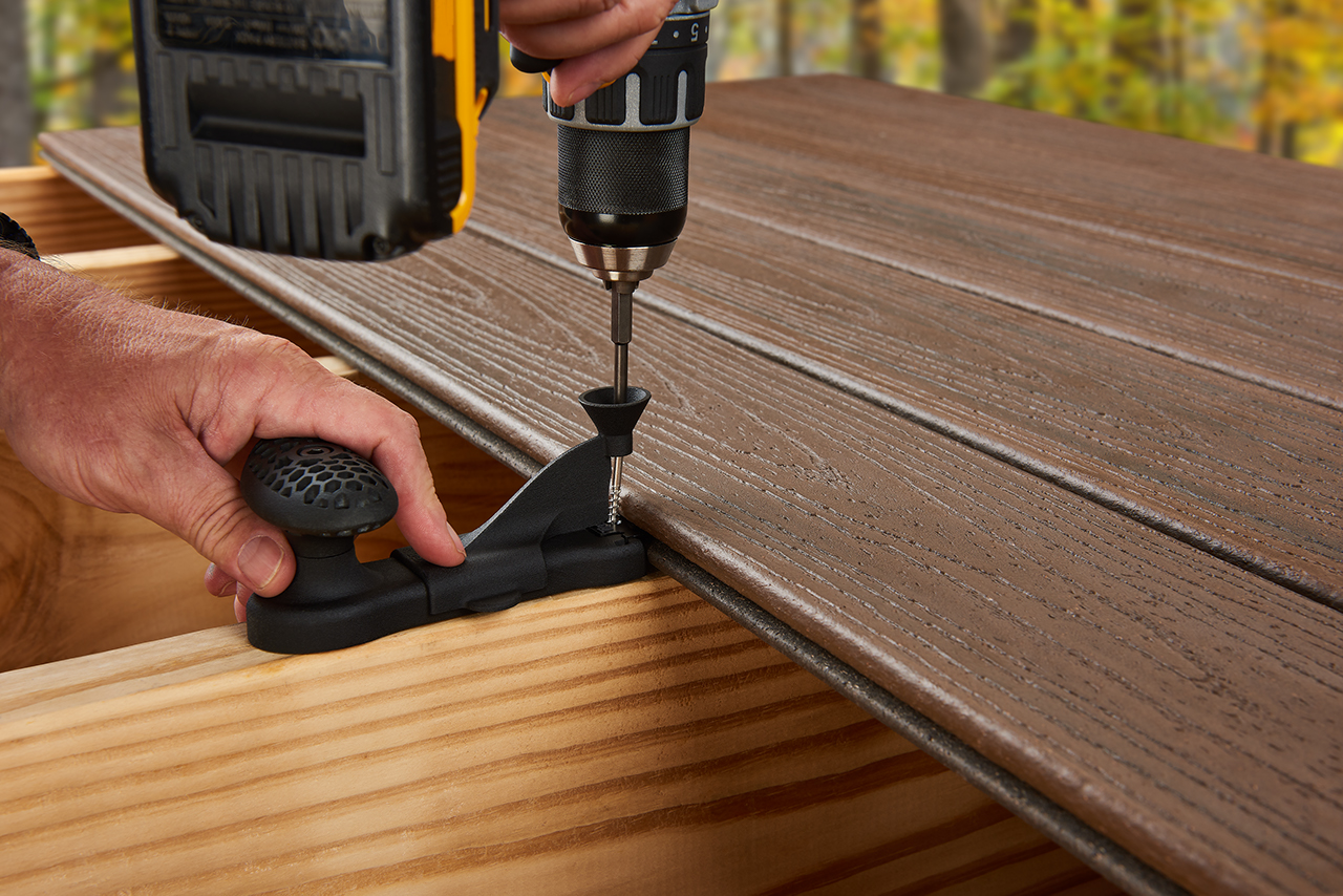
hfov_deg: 39.6
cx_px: 672
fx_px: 1866
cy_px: 448
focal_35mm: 50
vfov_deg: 27.0
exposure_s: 1/13
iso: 100
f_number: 11
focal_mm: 50
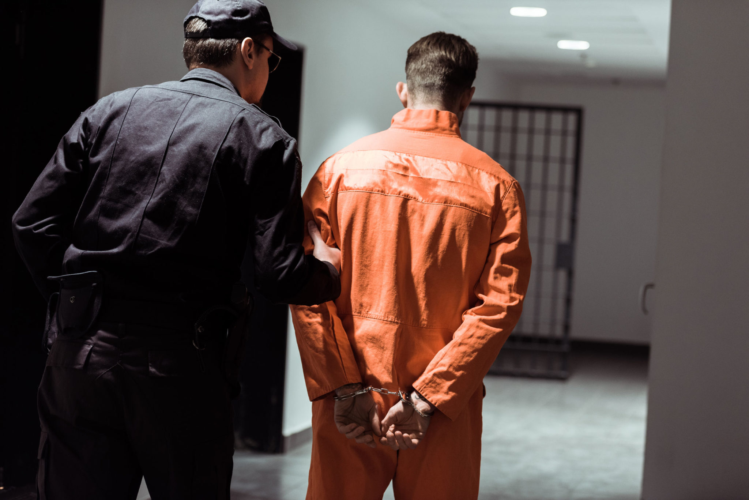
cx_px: 374
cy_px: 250
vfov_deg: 18.2
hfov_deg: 27.0
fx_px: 1561
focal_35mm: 75
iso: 1000
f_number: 2.8
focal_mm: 75
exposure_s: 1/160
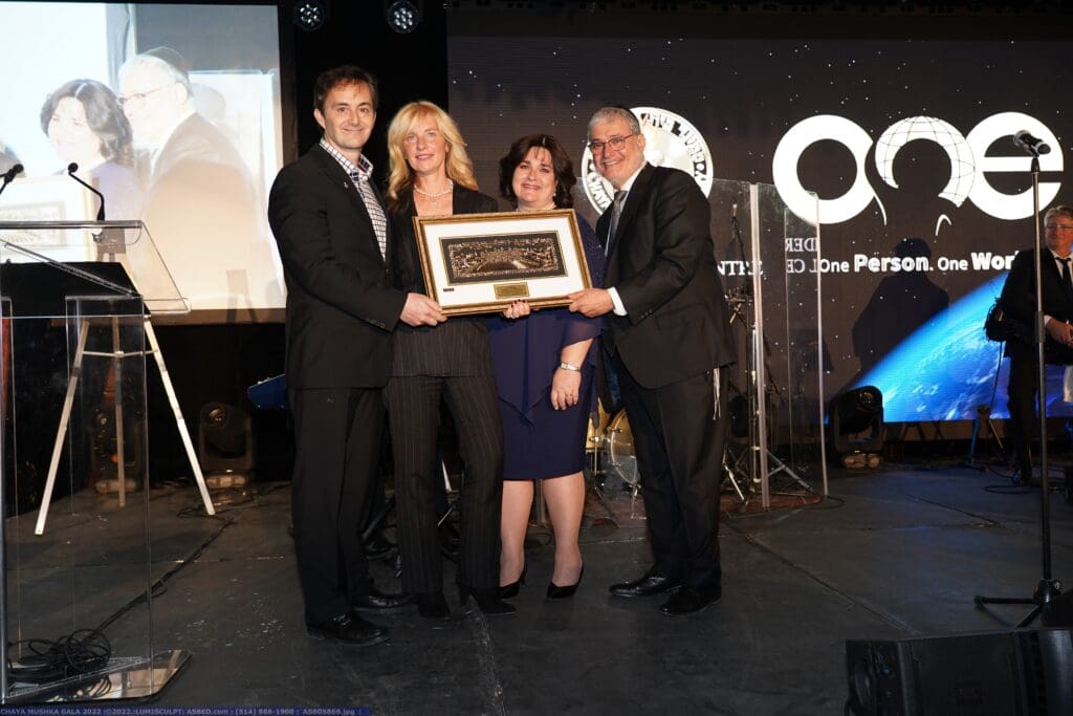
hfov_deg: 57.2
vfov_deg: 40.0
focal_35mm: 33
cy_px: 358
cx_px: 536
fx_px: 984
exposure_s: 1/60
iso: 800
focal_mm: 33
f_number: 4
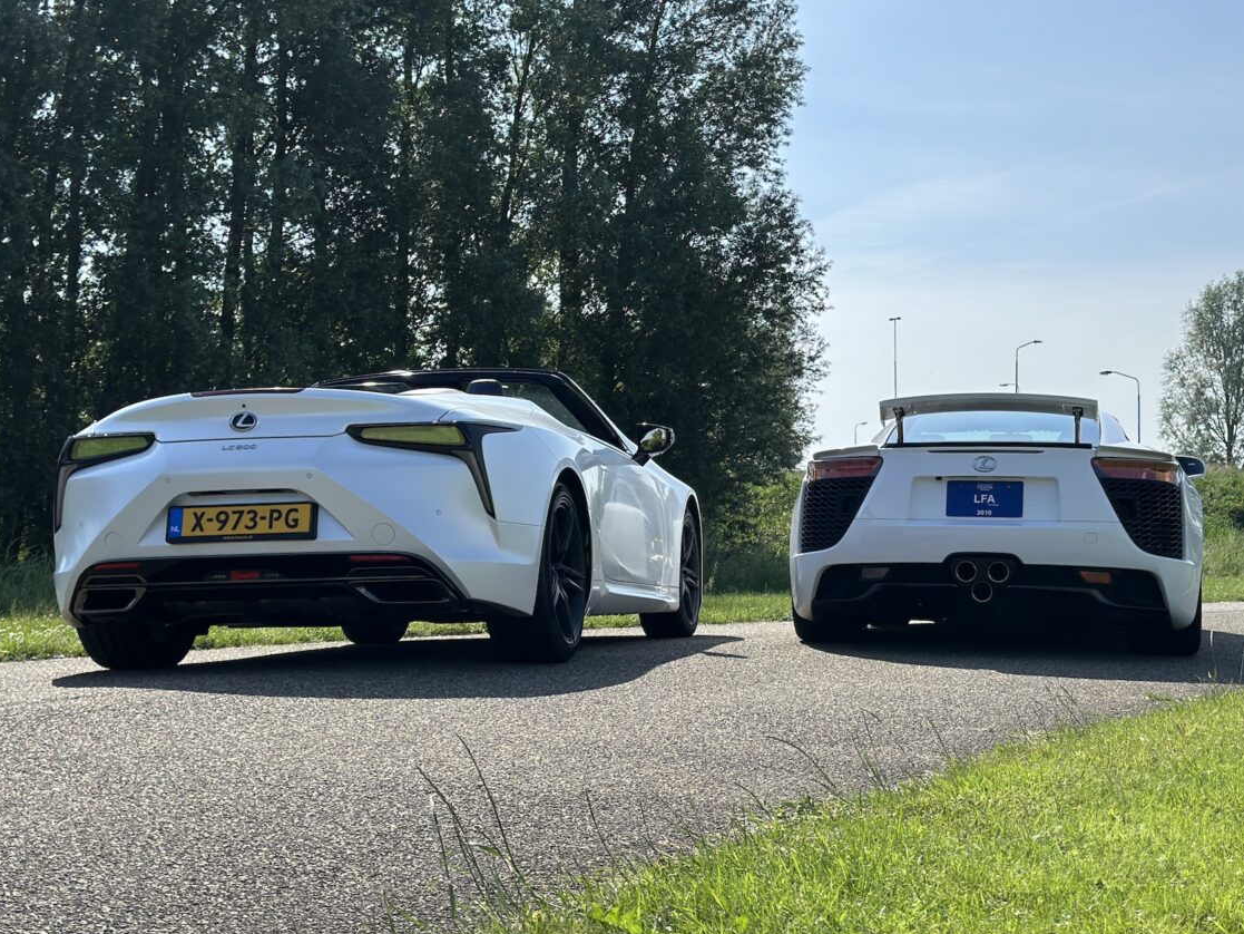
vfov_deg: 26.6
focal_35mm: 55
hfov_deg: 34.9
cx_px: 654
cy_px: 508
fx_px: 1977
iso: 100
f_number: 1.78
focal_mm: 6.86
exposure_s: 1/6211
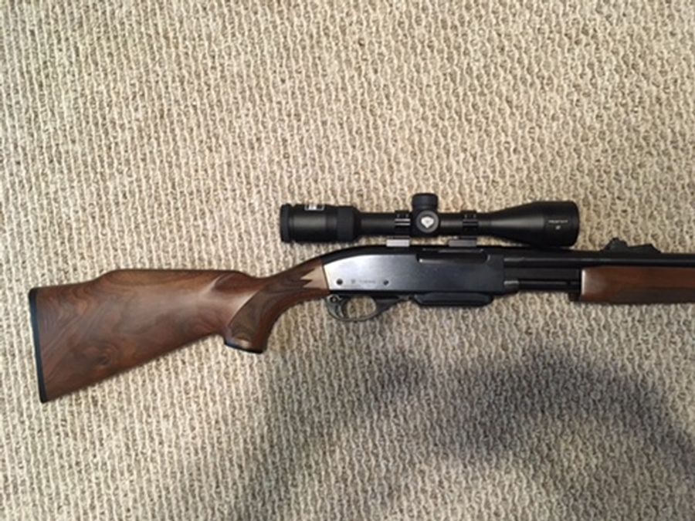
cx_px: 348
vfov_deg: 48.2
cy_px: 260
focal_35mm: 29
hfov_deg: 61.7
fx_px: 582
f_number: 2.2
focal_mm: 4.15
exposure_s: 1/20
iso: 200
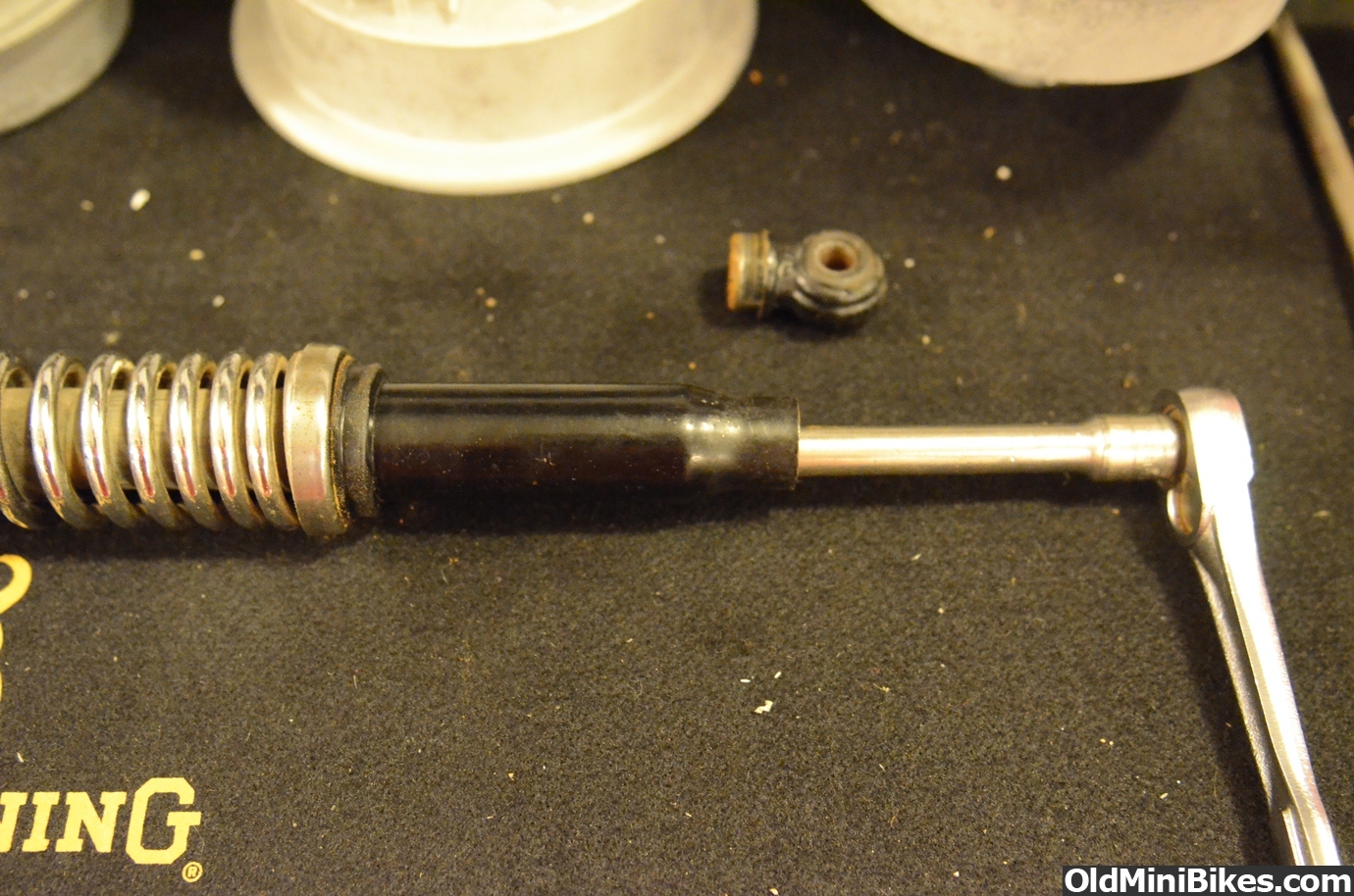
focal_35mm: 39
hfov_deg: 49.6
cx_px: 677
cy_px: 448
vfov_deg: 34.1
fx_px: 1464
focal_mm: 26
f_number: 2.8
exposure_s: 1/25
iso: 6400
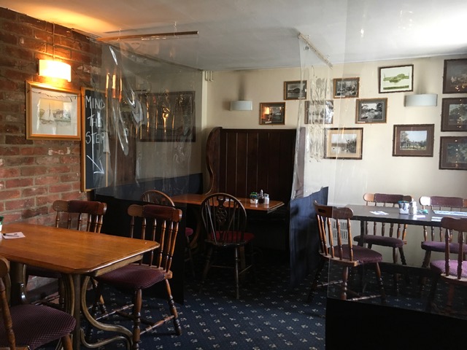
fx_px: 391
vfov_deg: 48.2
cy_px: 175
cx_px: 234
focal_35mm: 29
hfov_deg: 61.7
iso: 200
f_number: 2.2
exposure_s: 1/33
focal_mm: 4.15
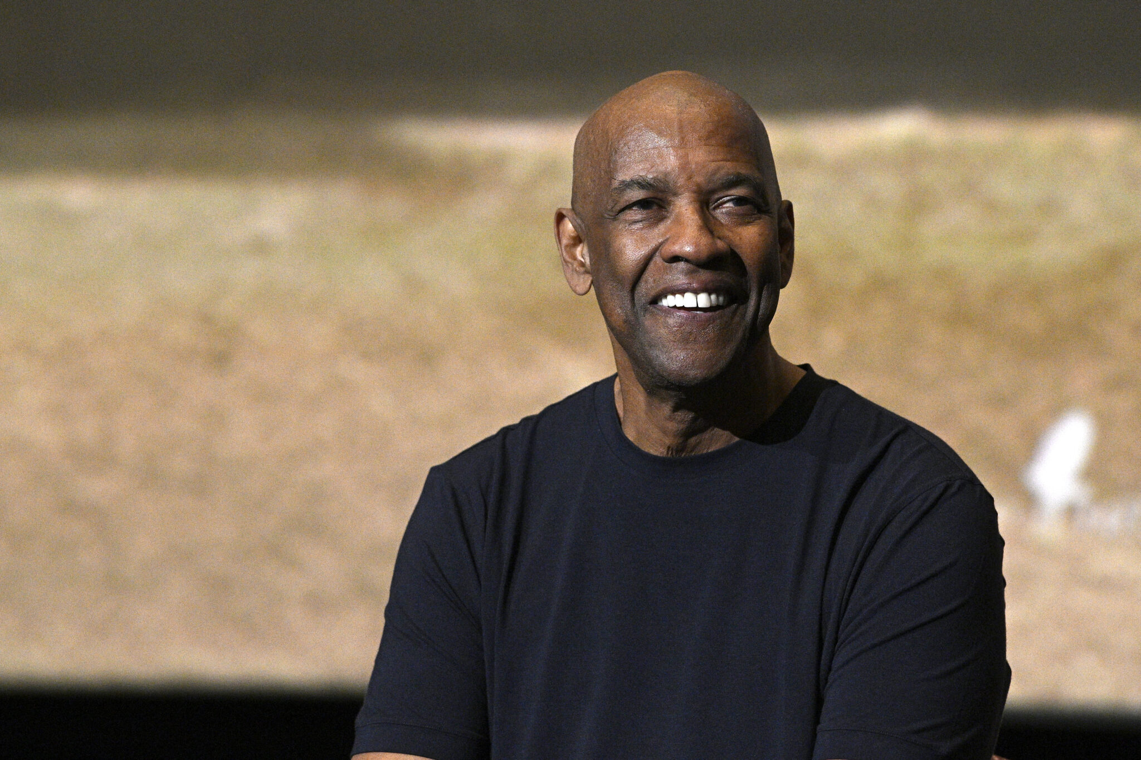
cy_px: 380
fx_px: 7129
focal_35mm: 225
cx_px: 570
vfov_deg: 6.1
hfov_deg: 9.2
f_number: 4
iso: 4000
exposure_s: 1/100
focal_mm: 150
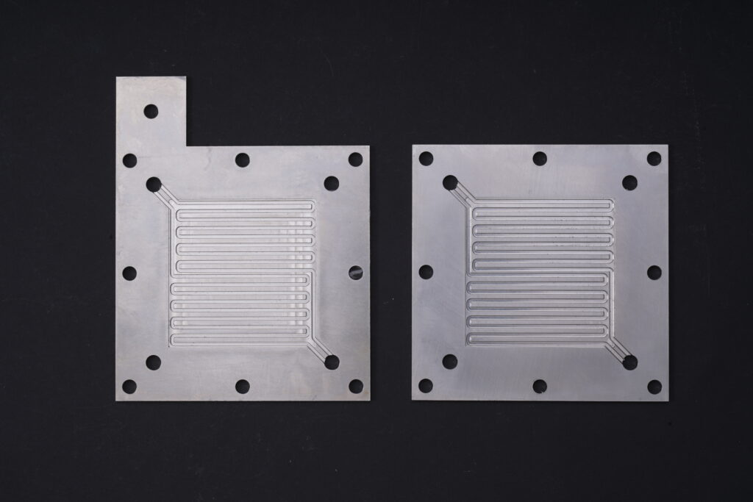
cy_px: 251
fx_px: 1464
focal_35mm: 70
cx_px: 376
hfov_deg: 28.8
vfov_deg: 19.5
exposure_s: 1/125
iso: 100
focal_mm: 70
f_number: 20
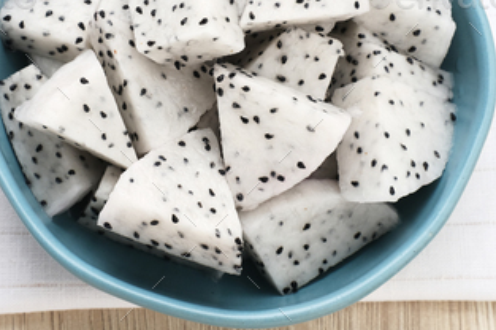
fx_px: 1376
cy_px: 71
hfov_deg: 20.4
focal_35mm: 100
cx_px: 198
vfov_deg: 13.6
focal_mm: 35
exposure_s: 1/80
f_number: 10
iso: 400
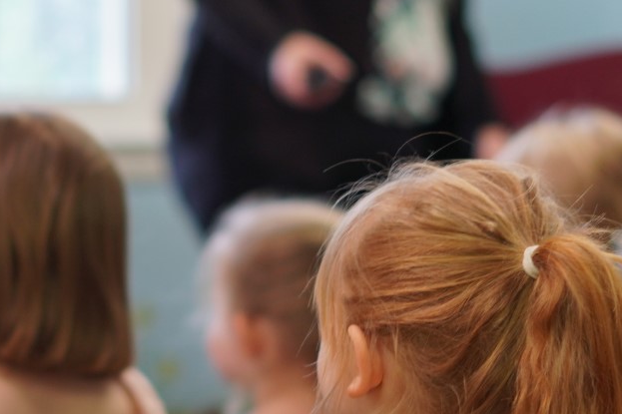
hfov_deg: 10.5
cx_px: 241
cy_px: 235
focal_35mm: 195
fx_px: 3368
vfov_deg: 7.0
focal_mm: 50
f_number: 2
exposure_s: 1/60
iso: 200
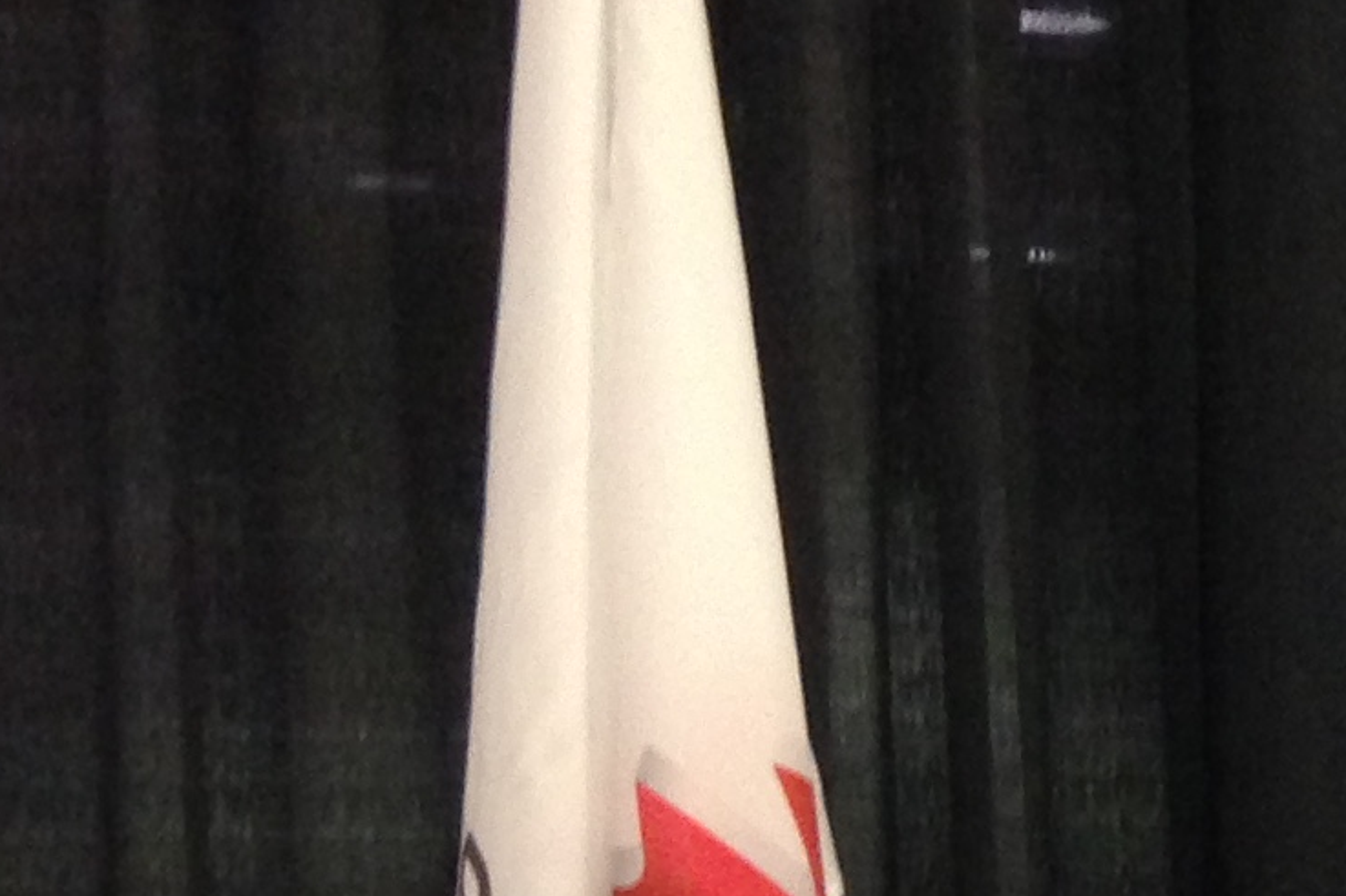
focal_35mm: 152
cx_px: 2869
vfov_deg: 8.8
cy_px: 1427
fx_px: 5681
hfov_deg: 11.8
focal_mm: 4.12
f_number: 2.4
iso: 160
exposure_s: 1/20
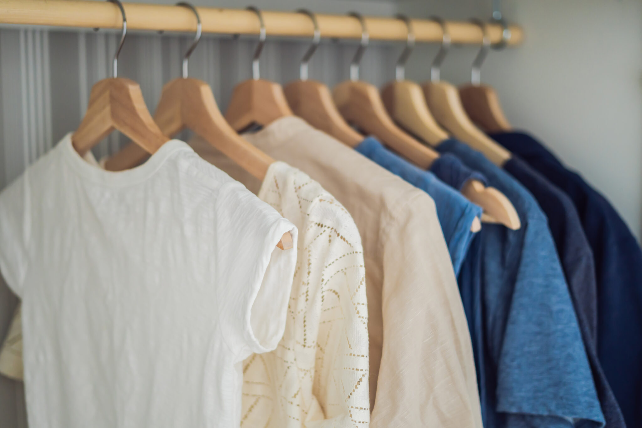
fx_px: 892
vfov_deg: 27.0
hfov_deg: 39.6
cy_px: 214
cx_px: 321
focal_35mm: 50
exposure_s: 1/100
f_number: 1.8
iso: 800
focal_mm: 50
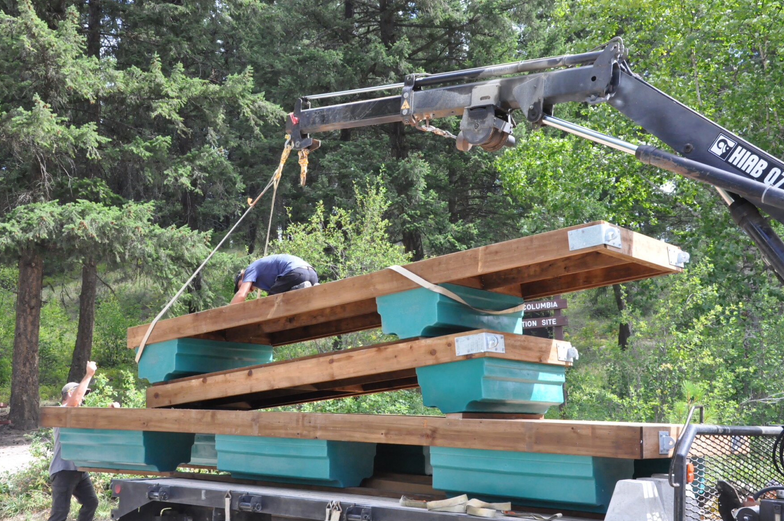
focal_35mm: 46
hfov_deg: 42.8
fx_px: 1001
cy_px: 265
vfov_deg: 29.2
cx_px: 387
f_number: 10
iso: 2000
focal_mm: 30
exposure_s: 1/400
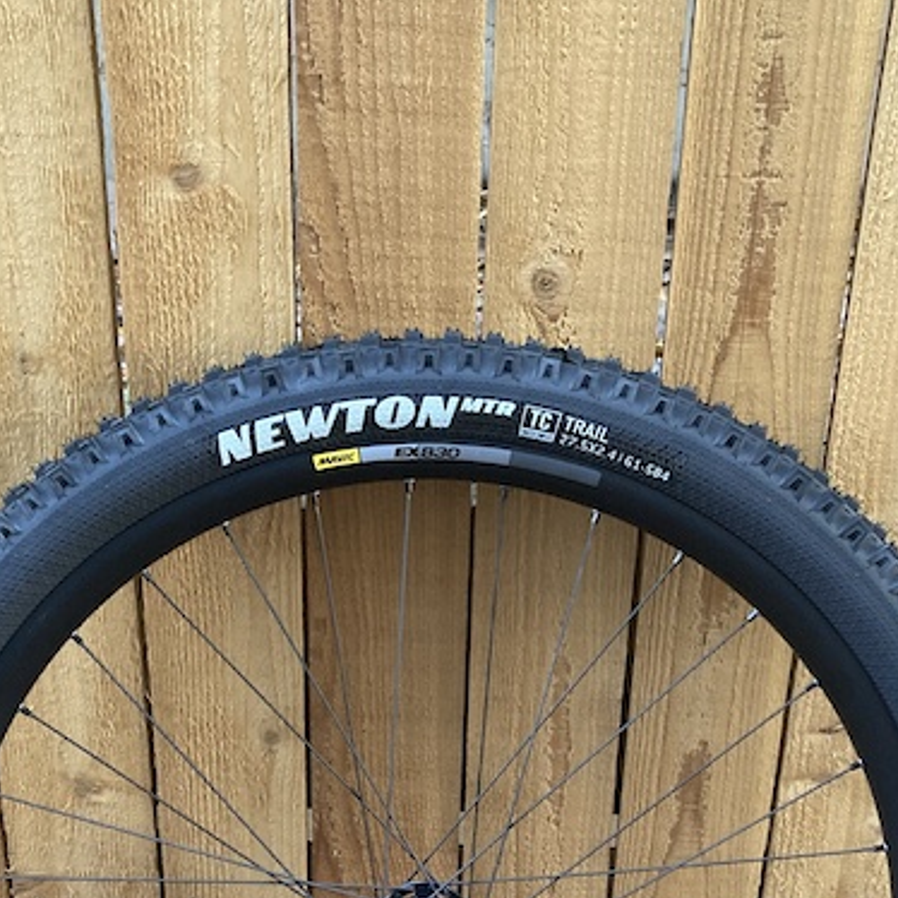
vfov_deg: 31.0
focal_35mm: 53
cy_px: 780
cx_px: 408
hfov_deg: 32.2
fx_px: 1556
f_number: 1.8
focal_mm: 3.99
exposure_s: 1/60
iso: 250
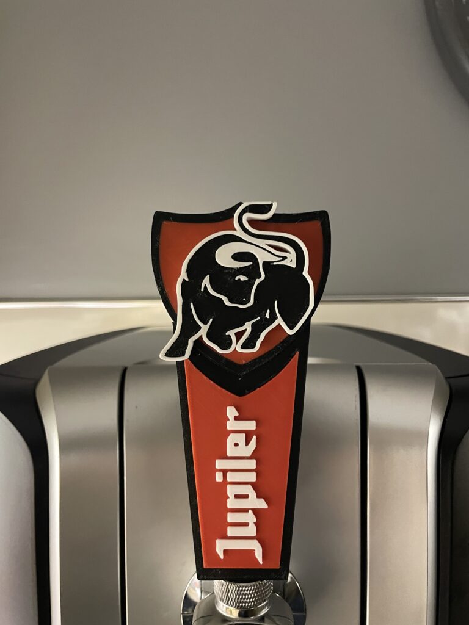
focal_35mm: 26
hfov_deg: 53.1
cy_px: 312
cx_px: 234
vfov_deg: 67.3
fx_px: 470
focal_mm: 4.2
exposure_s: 1/34
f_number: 1.6
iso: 640
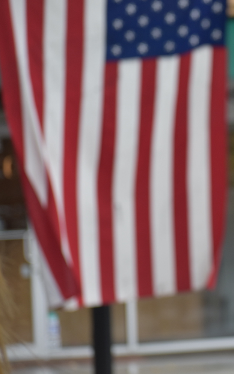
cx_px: 278
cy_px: 187
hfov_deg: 4.9
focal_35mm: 267
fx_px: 2723
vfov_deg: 7.9
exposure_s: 1/250
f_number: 4.8
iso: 400
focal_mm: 116
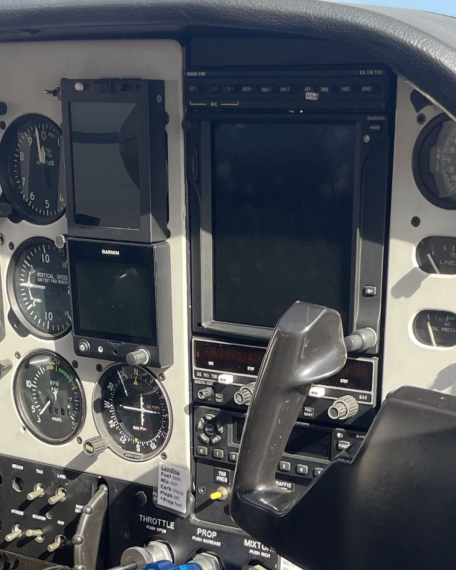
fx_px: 1164
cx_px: 242
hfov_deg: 22.2
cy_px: 591
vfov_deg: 25.9
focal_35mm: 69
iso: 32
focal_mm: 4.2
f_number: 1.6
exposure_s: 1/384
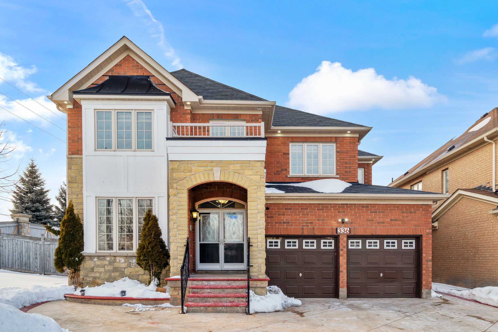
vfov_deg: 53.1
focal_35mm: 24
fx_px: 332
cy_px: 166
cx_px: 249
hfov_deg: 73.7
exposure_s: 1/200
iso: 640
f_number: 8
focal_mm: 24
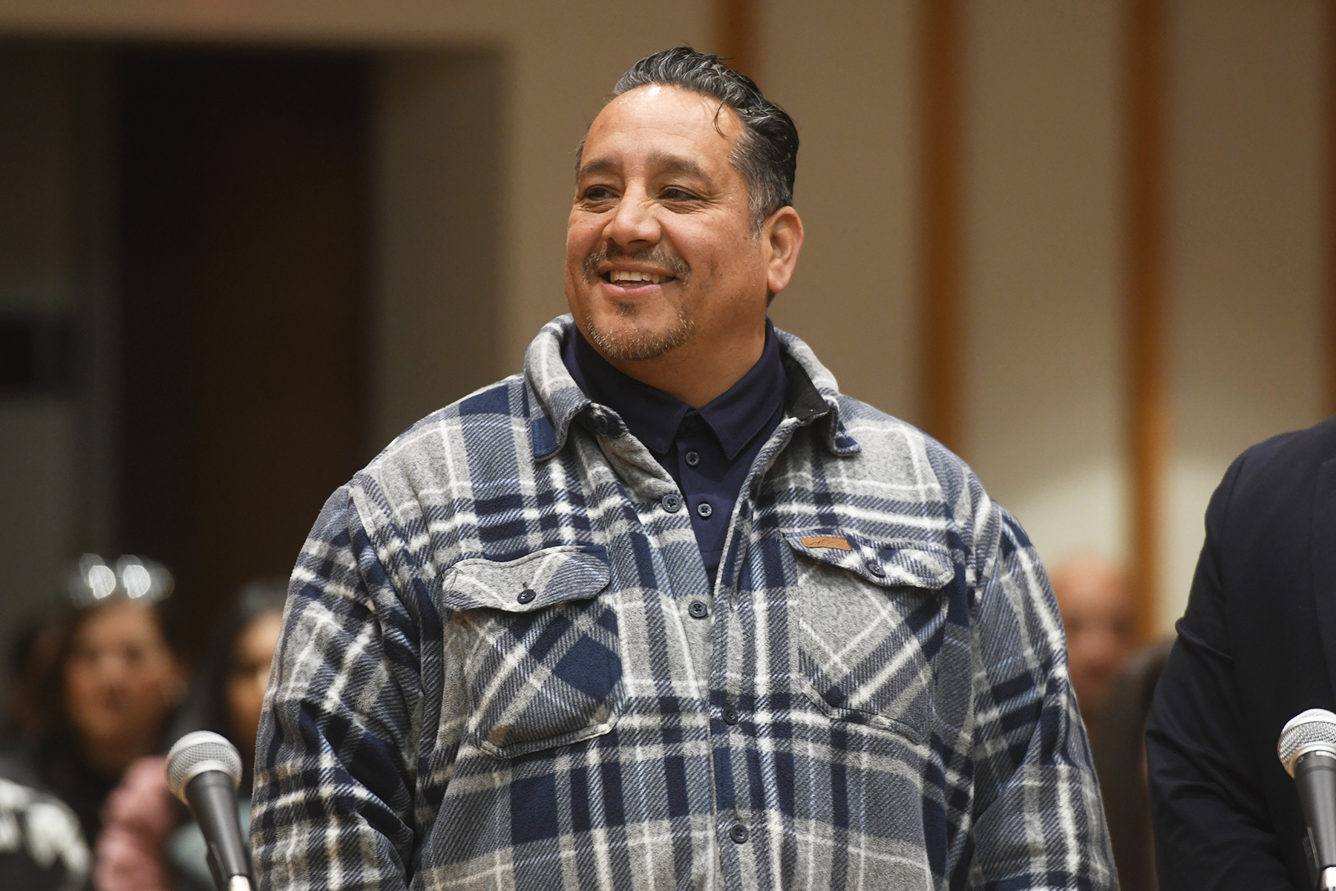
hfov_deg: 10.3
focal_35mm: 200
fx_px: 7422
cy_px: 446
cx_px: 668
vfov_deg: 6.9
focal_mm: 200
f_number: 4
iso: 1600
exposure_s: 1/60
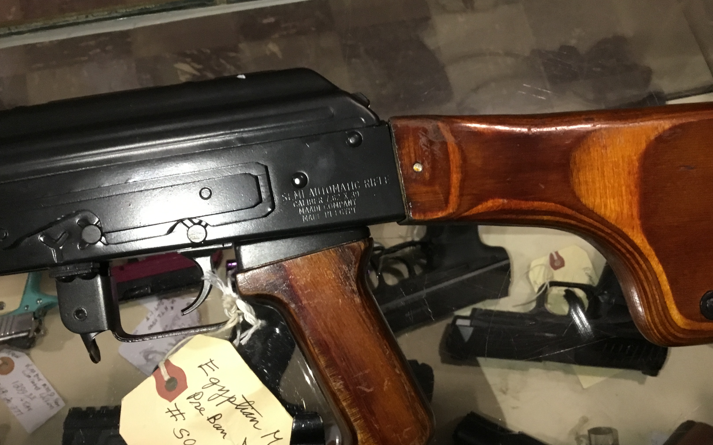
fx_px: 641
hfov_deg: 58.1
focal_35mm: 33
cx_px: 355
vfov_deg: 38.3
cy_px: 228
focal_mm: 3.3
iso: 200
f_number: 2.4
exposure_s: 1/24
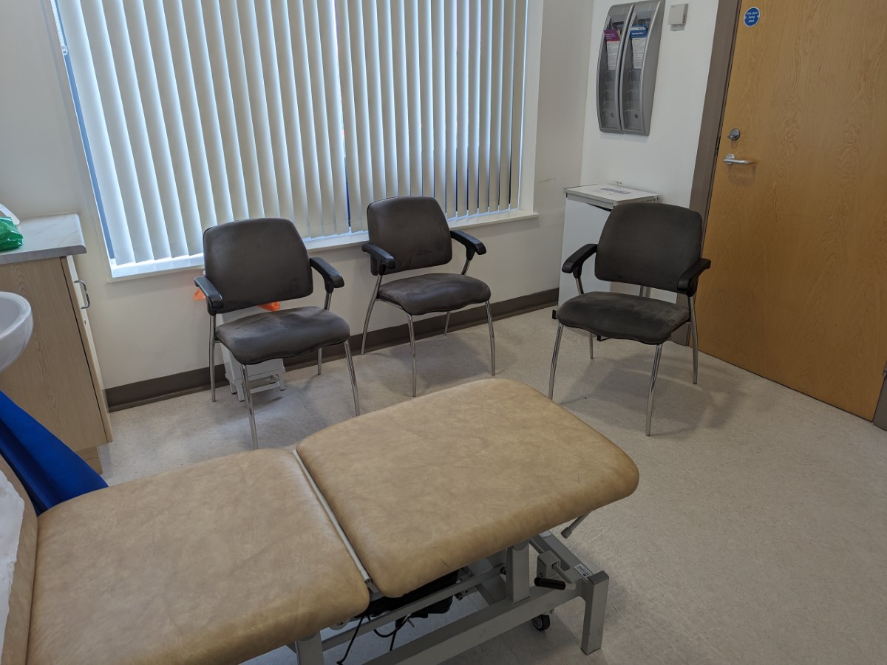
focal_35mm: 24
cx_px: 444
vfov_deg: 56.8
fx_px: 615
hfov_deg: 71.6
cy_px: 332
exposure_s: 1/72.7
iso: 50
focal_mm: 6.81
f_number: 1.85
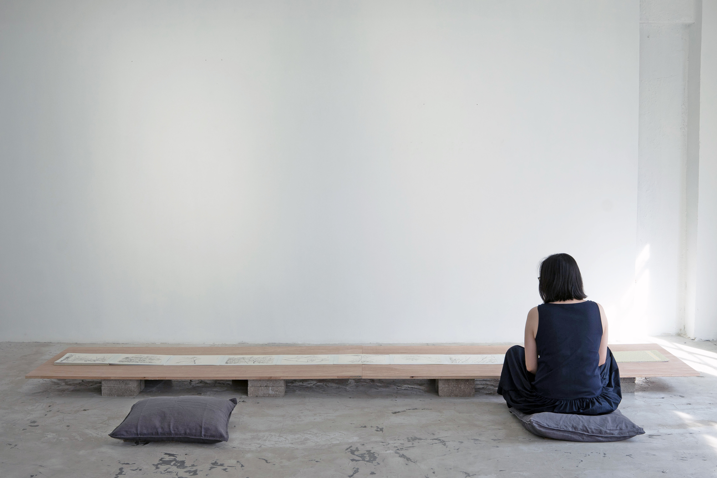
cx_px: 358
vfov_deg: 31.9
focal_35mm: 42
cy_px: 239
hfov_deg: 46.4
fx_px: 836
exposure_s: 1/15
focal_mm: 28
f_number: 8
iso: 100
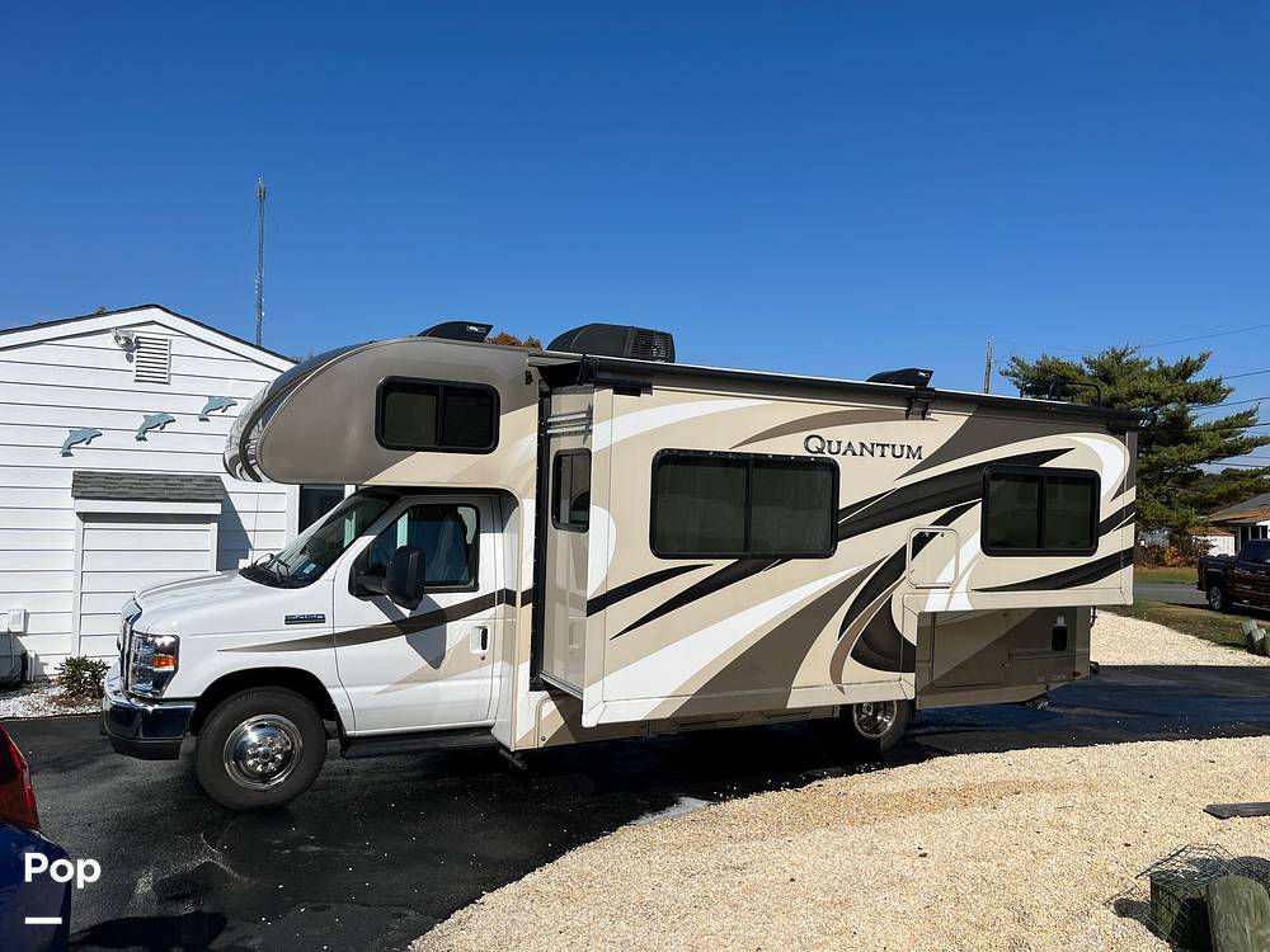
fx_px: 954
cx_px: 635
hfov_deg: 67.3
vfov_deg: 53.1
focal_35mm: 26
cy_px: 476
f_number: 1.6
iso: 50
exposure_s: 1/7874
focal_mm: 5.1
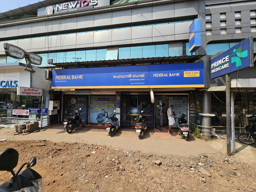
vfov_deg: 89.9
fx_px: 96
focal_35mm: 13
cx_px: 128
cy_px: 96
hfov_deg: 106.2
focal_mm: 2.2
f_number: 2.2
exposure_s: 1/1659
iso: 50
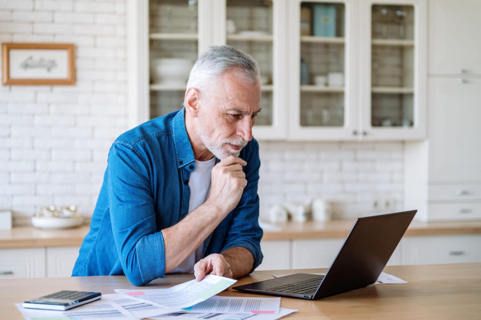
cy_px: 160
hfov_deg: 28.9
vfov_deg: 19.4
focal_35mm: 70
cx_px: 240
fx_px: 935
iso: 500
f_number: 2.8
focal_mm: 70
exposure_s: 1/200
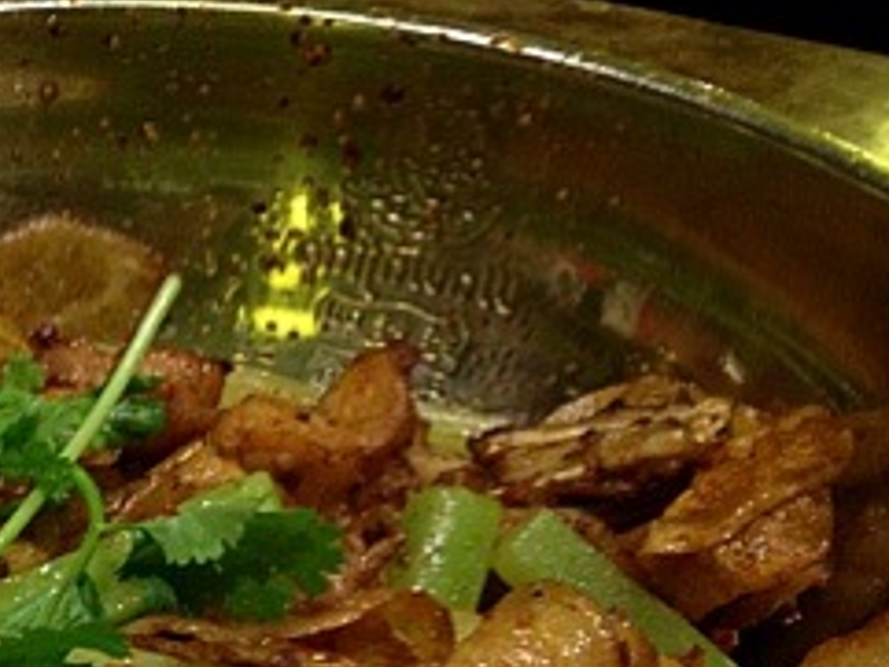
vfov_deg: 15.5
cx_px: -140
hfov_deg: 19.9
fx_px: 2390
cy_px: 715
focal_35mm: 93
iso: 125
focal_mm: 4.28
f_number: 2.4
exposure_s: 1/20
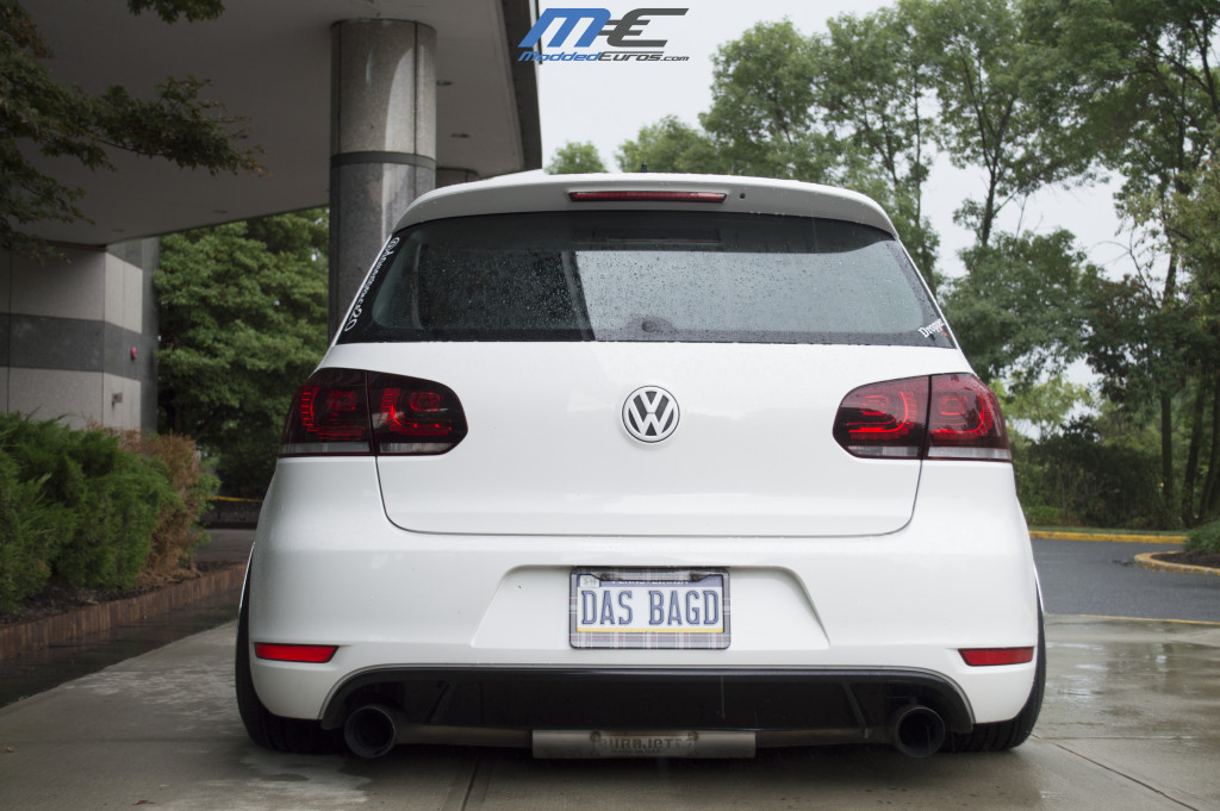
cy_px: 406
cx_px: 610
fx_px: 1625
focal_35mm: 48
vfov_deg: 28.0
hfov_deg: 41.1
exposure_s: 1/125
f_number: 5.6
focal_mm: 32
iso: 400
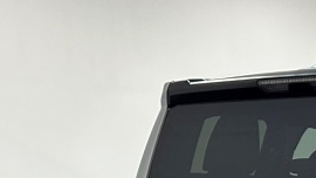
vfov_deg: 10.5
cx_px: 219
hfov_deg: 21.5
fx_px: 830
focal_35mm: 99
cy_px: 425
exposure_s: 1/60
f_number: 1.78
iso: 320
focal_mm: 6.86
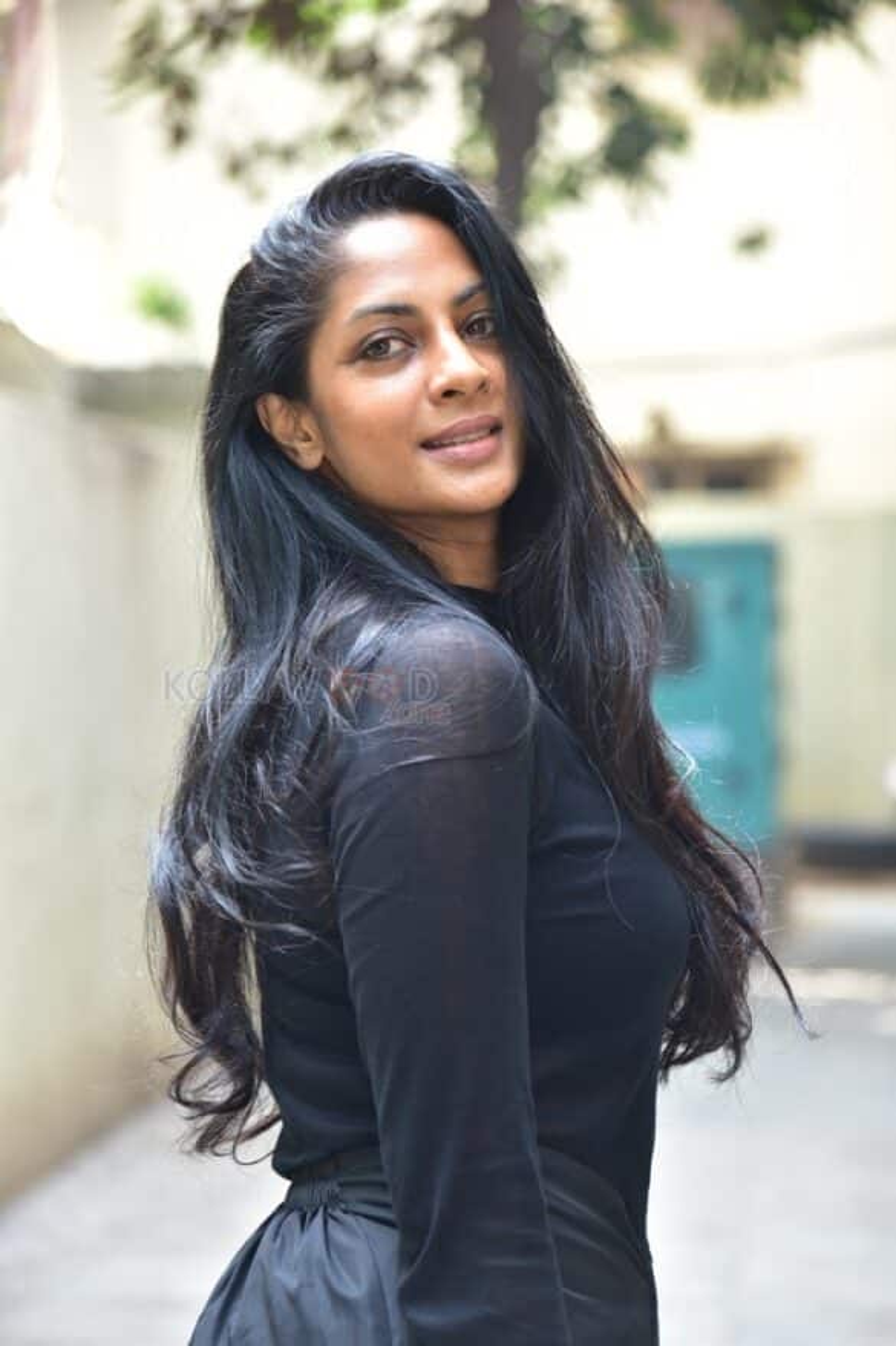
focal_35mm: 120
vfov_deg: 17.1
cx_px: 448
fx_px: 4481
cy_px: 673
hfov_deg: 11.4
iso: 800
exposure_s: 1/125
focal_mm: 120
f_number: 4.5
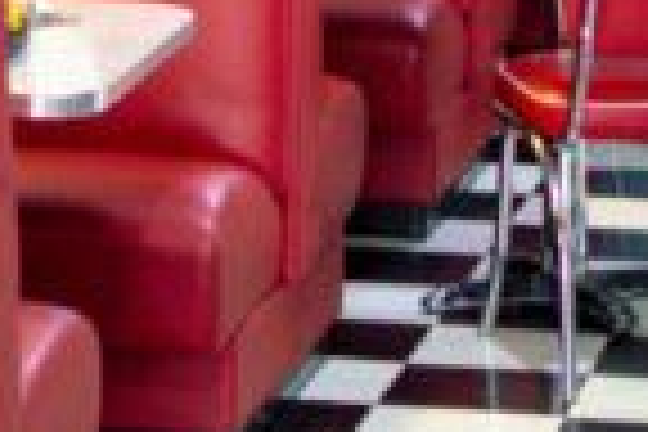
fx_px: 4143
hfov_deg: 8.7
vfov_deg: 5.9
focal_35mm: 230
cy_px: -288
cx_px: -418
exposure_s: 1/60
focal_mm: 35
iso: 720
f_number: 1.8
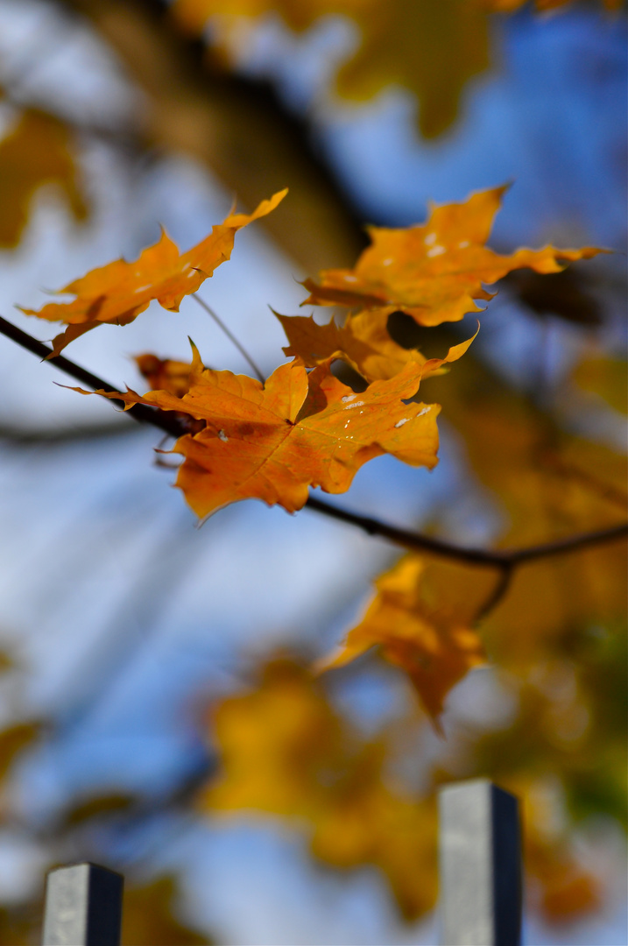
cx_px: 314
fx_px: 2952
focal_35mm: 112
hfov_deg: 12.1
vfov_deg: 18.2
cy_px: 473
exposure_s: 1/2500
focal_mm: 75
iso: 200
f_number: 2.8
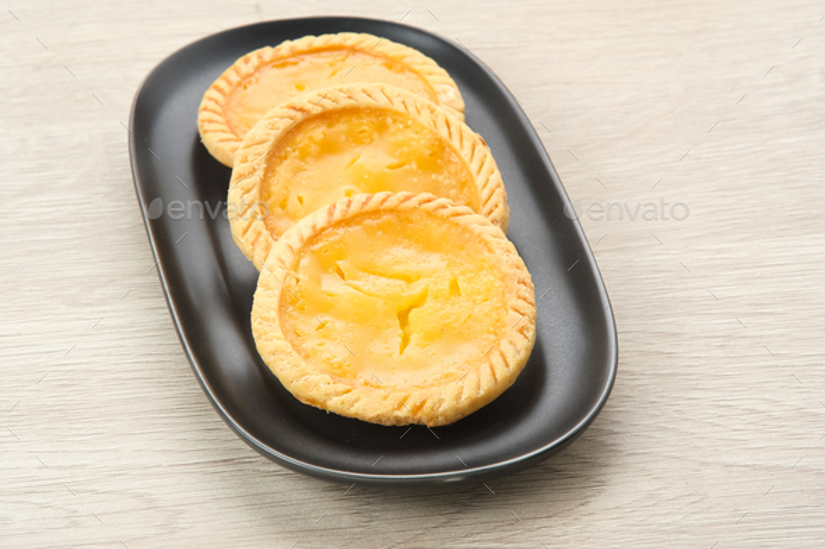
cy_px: 274
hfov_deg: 16.0
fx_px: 2932
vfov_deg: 10.7
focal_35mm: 128
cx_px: 412
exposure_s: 1/100
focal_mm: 85
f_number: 11
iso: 400
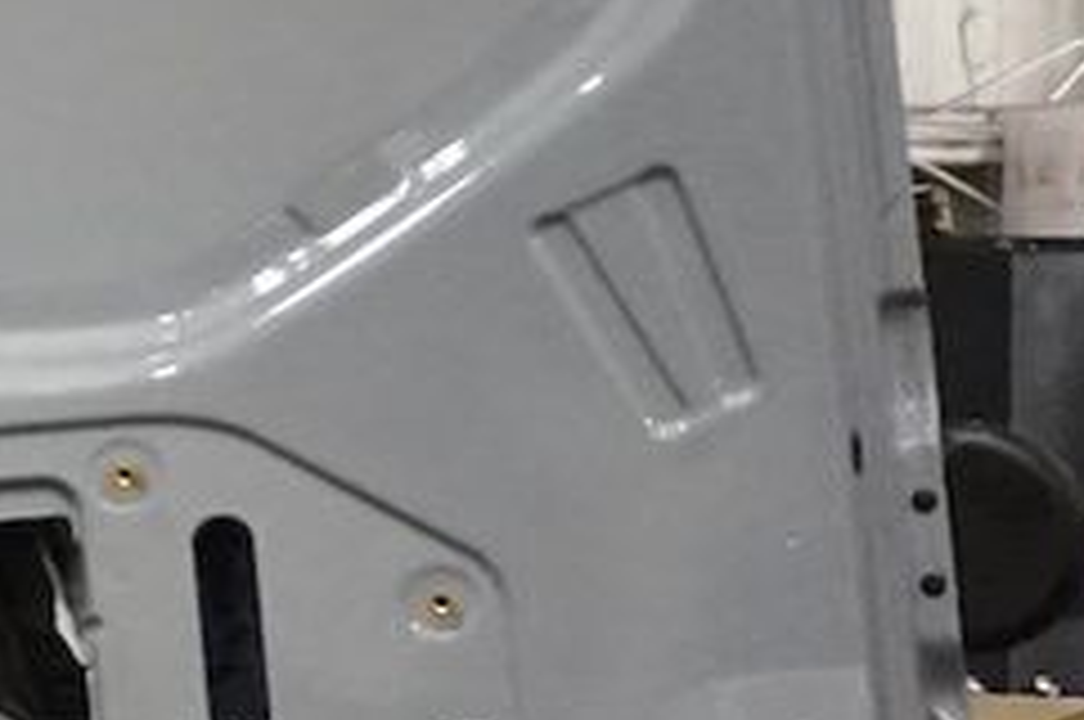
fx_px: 5693
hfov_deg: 8.8
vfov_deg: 7.2
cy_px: 331
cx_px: -2271
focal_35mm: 189
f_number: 4
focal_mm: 19
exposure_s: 1/160
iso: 1600
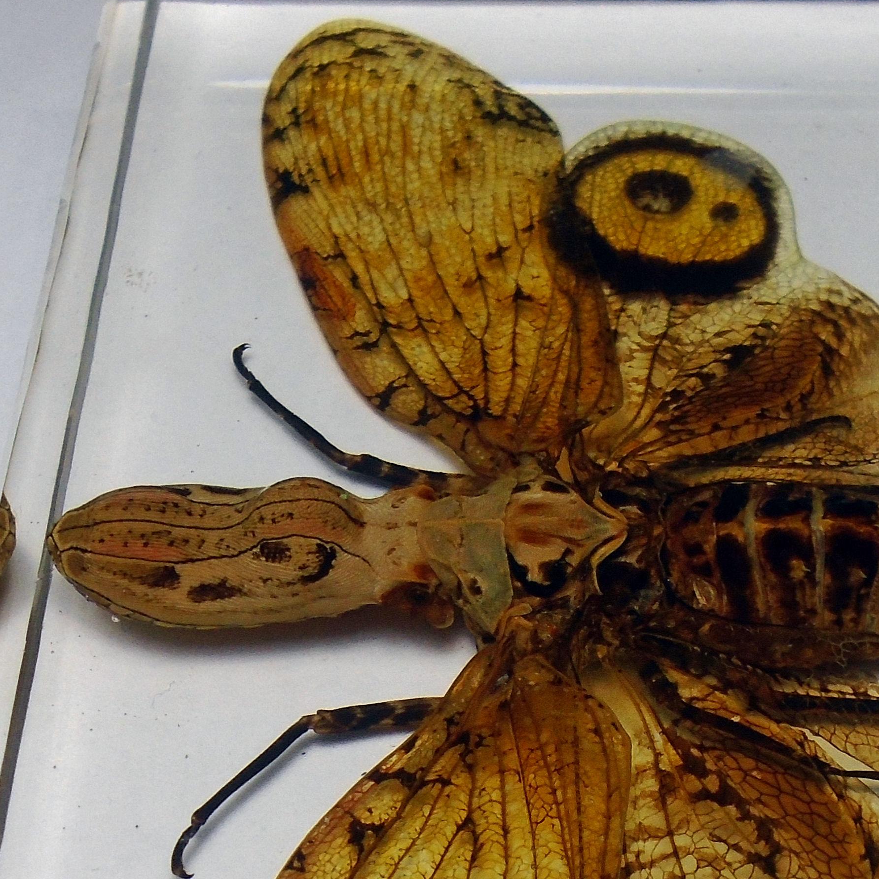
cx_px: 576
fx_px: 2643
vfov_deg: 18.6
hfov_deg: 18.8
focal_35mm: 92
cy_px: 782
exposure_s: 1/200
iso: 100
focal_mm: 6.4
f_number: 3.8
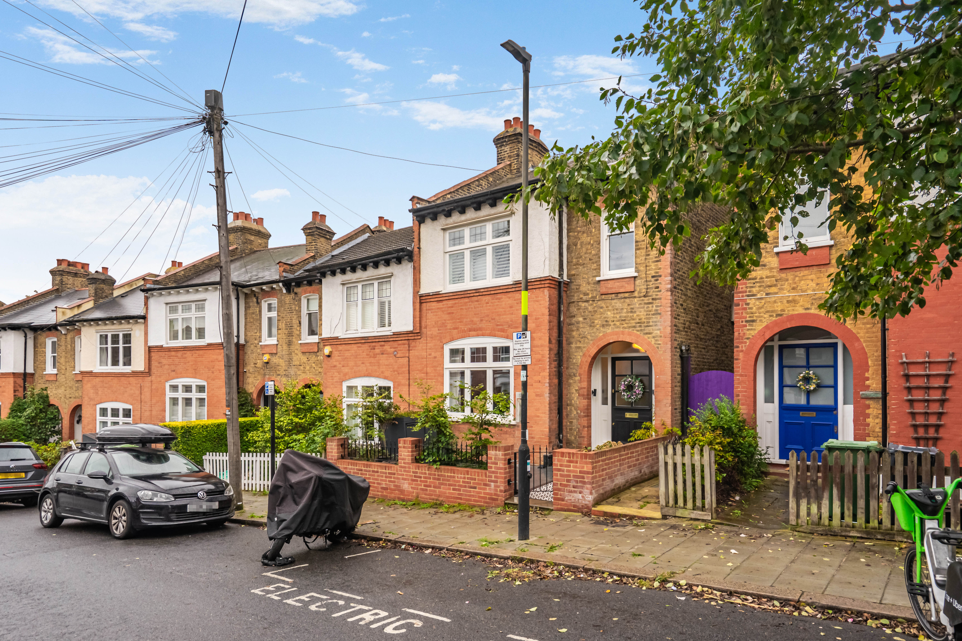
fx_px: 534
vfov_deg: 61.9
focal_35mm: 20
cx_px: 481
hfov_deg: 84.0
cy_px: 320
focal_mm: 20
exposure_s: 1/3000
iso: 1000
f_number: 8
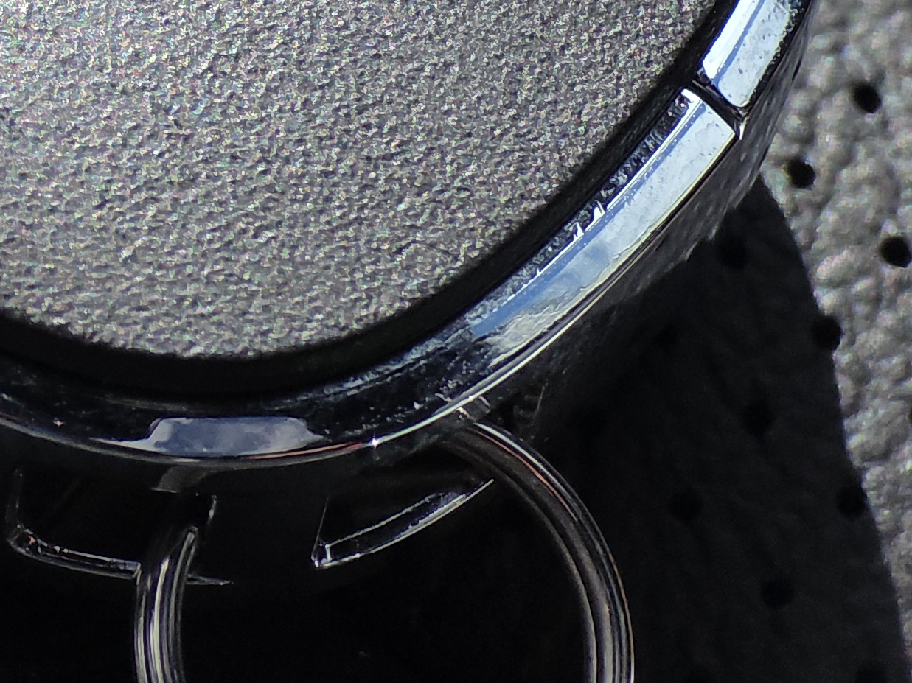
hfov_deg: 5.3
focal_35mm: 372
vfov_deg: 4.0
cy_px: -409
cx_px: -258
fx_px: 9798
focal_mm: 18.6
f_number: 3.4
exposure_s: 1/677
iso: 64
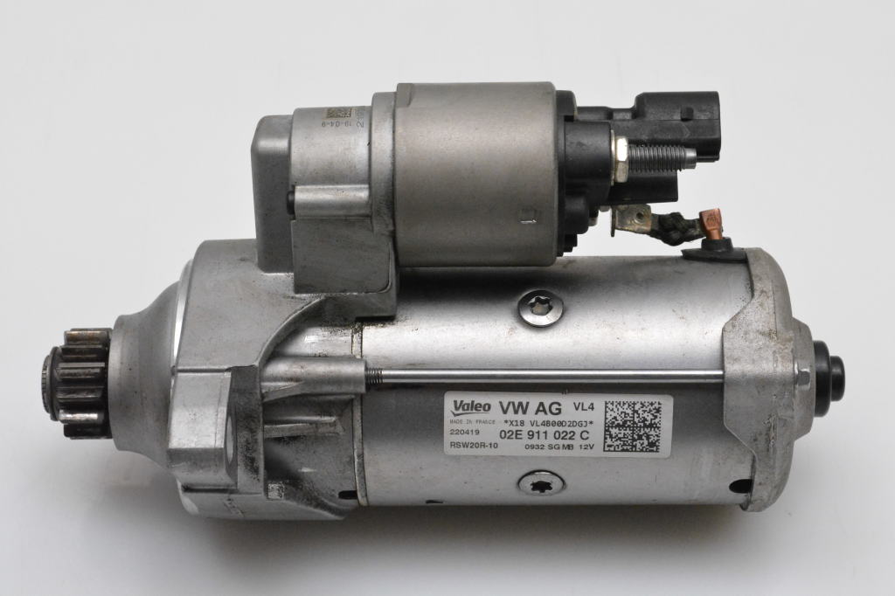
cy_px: 298
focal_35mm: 82
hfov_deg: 24.6
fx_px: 2050
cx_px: 448
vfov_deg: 16.5
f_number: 10
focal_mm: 55
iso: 6400
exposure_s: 1/640
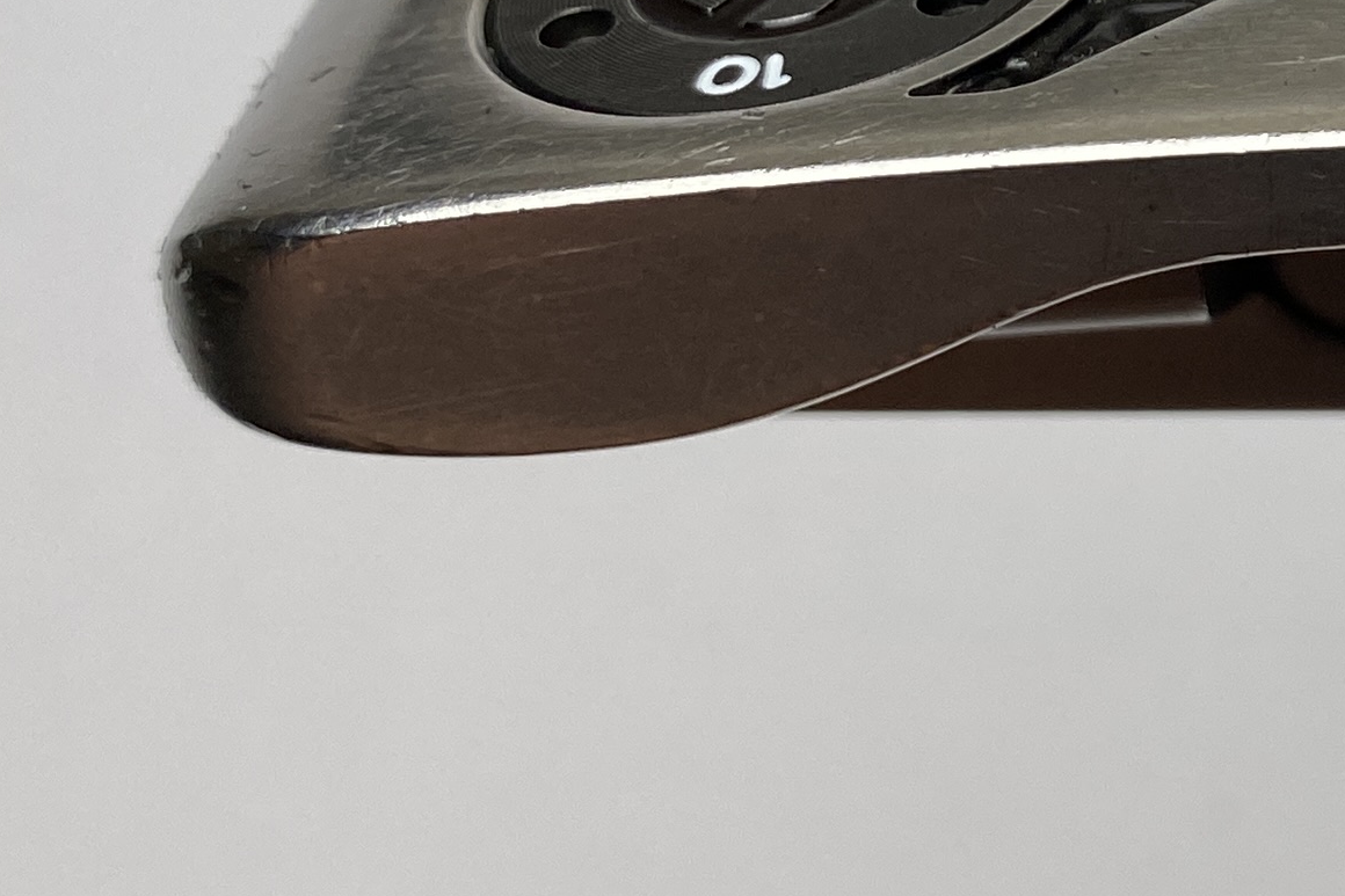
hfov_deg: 19.9
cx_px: 1759
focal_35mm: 94
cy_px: 86
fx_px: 3511
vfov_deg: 14.4
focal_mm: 4.25
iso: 32
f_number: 1.8
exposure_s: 1/454
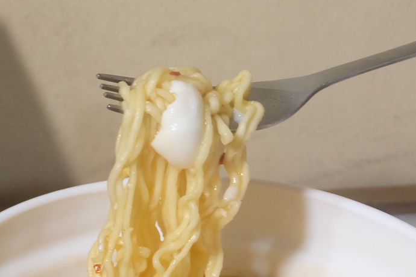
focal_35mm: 103
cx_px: -63
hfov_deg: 18.9
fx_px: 1190
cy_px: 316
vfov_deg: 13.0
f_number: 4.5
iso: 2000
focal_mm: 26.9
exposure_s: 1/30
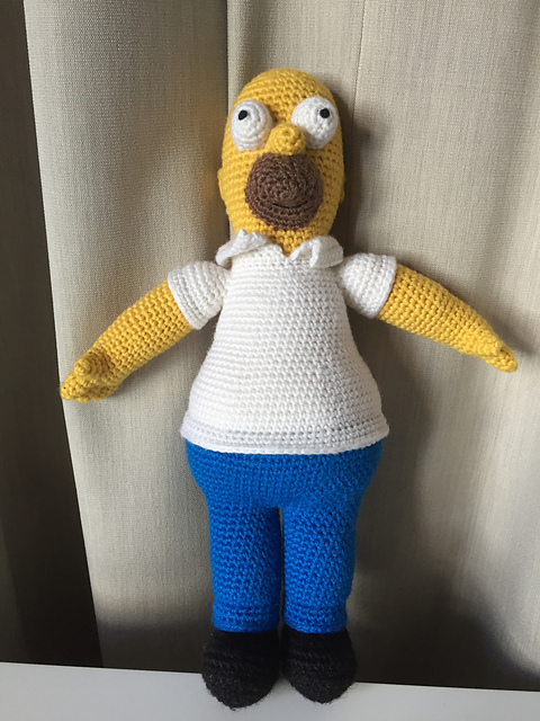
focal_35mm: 29
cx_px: 270
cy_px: 360
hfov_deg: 48.2
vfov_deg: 61.7
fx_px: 603
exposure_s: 1/33
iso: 100
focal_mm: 4.15
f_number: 2.2
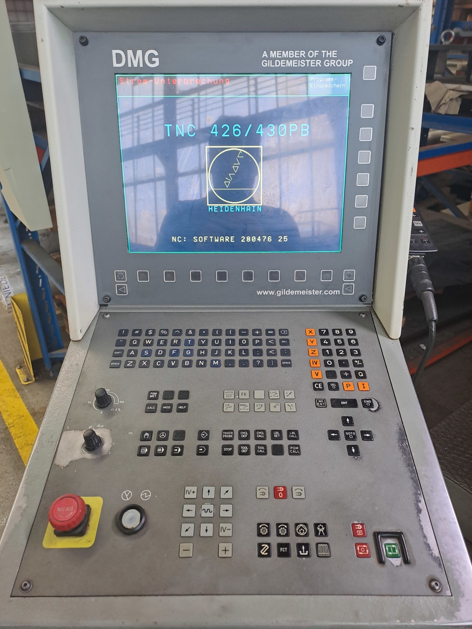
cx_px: 236
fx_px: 455
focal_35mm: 25
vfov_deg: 69.4
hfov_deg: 54.9
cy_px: 314
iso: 160
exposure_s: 1/50
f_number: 1.8
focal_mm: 4.65
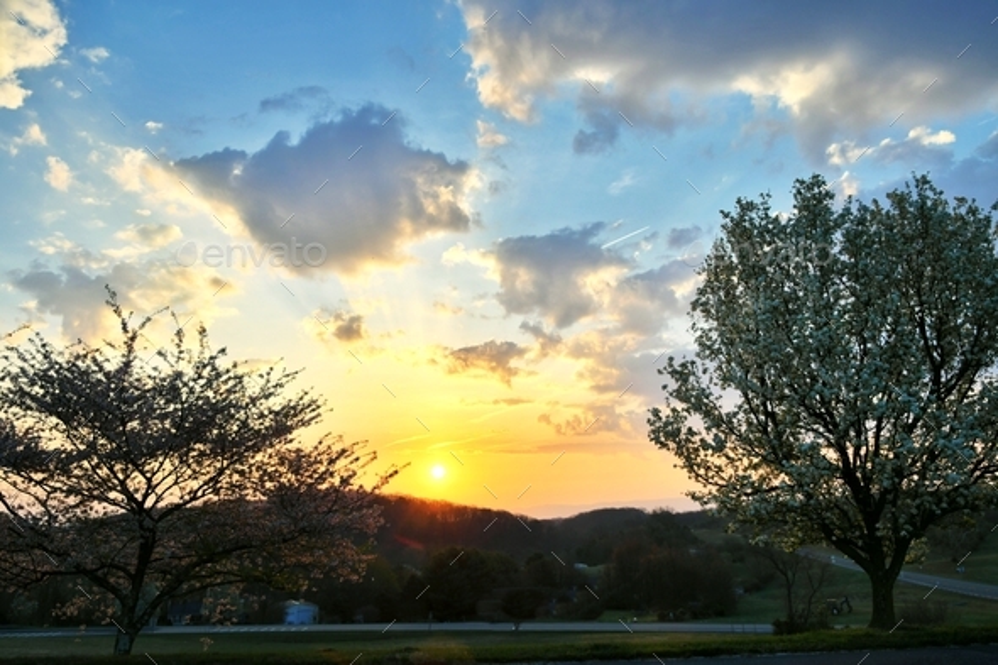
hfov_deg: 67.4
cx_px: 499
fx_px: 748
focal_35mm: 27
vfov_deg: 47.9
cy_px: 332
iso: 200
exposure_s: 1/320
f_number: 9
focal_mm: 18
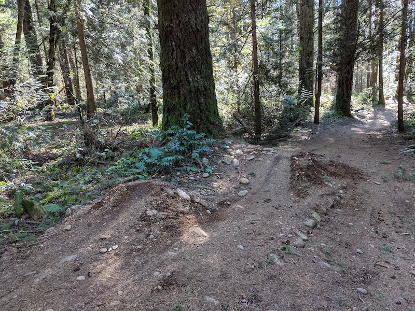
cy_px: 156
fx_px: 324
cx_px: 208
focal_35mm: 27
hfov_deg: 65.3
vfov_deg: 51.4
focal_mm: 4.44
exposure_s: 1/120
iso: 109
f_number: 1.8
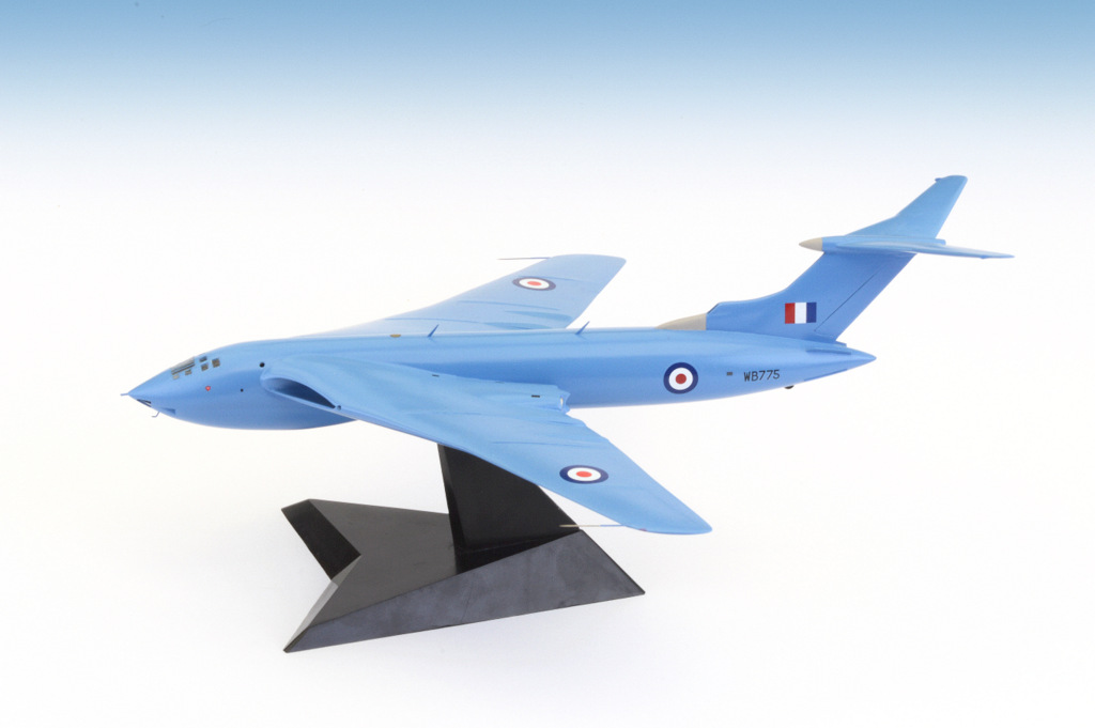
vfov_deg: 8.7
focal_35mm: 158
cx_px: 548
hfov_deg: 13.1
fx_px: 4787
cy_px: 364
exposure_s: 1/20
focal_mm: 105
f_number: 29
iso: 100
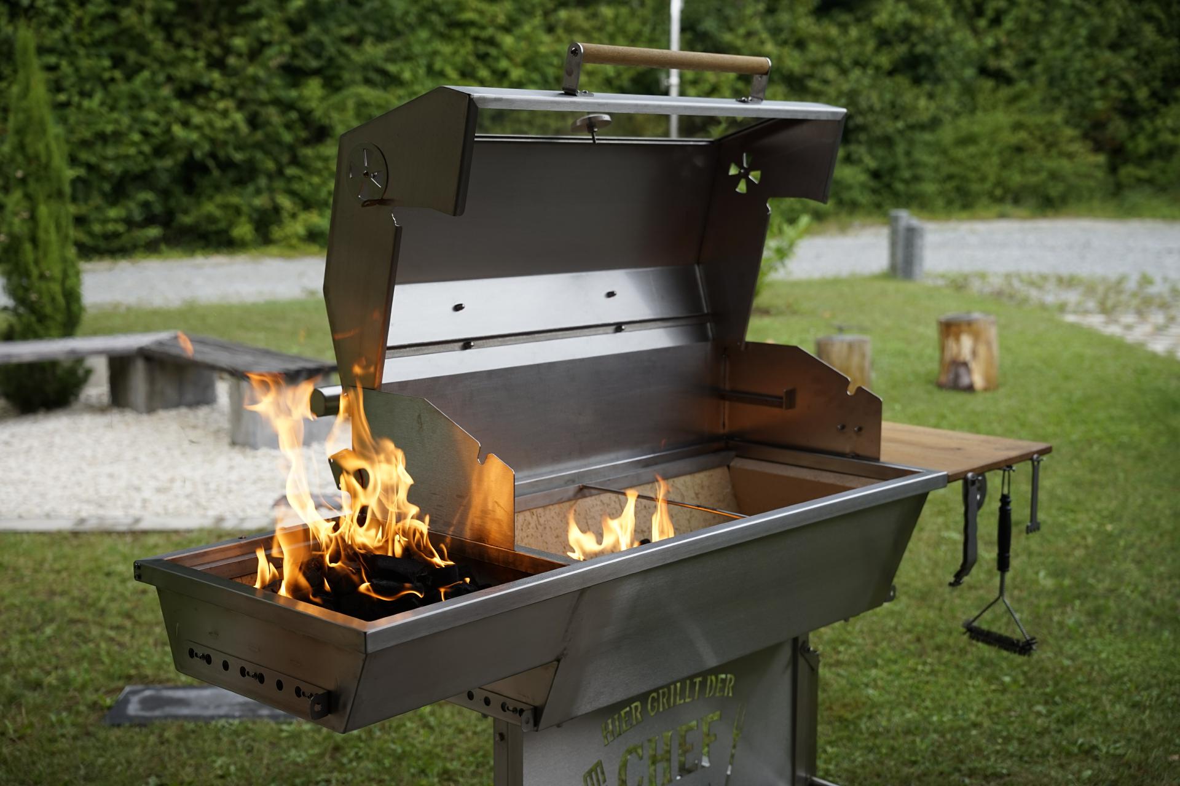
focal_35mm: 48
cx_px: 590
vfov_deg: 28.2
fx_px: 1567
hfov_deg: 41.3
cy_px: 393
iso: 125
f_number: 3.5
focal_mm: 47.8
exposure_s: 1/250
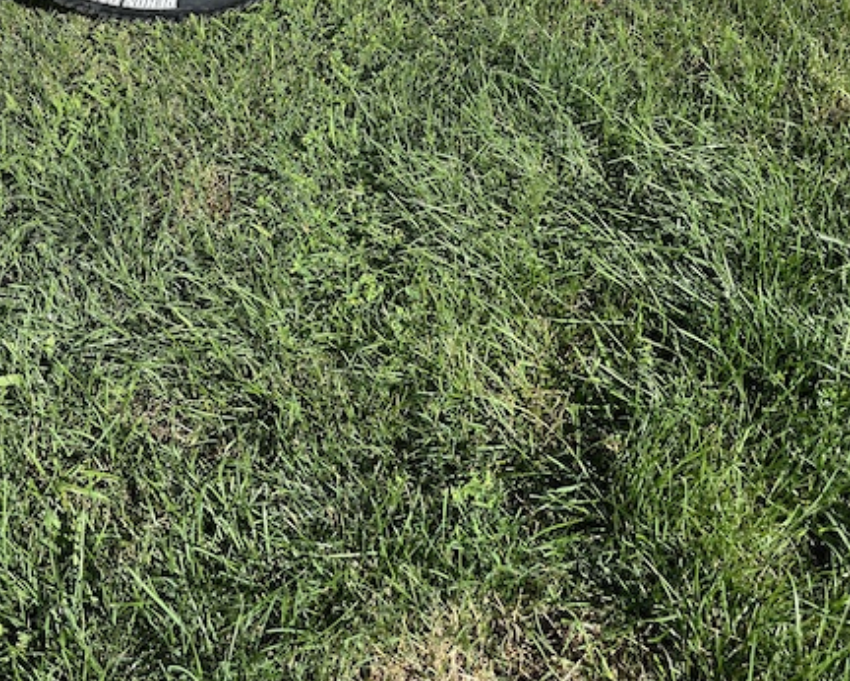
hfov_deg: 39.5
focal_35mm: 47
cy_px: 20
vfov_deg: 30.2
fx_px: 1183
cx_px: 392
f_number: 1.6
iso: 50
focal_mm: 5.1
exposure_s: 1/3135
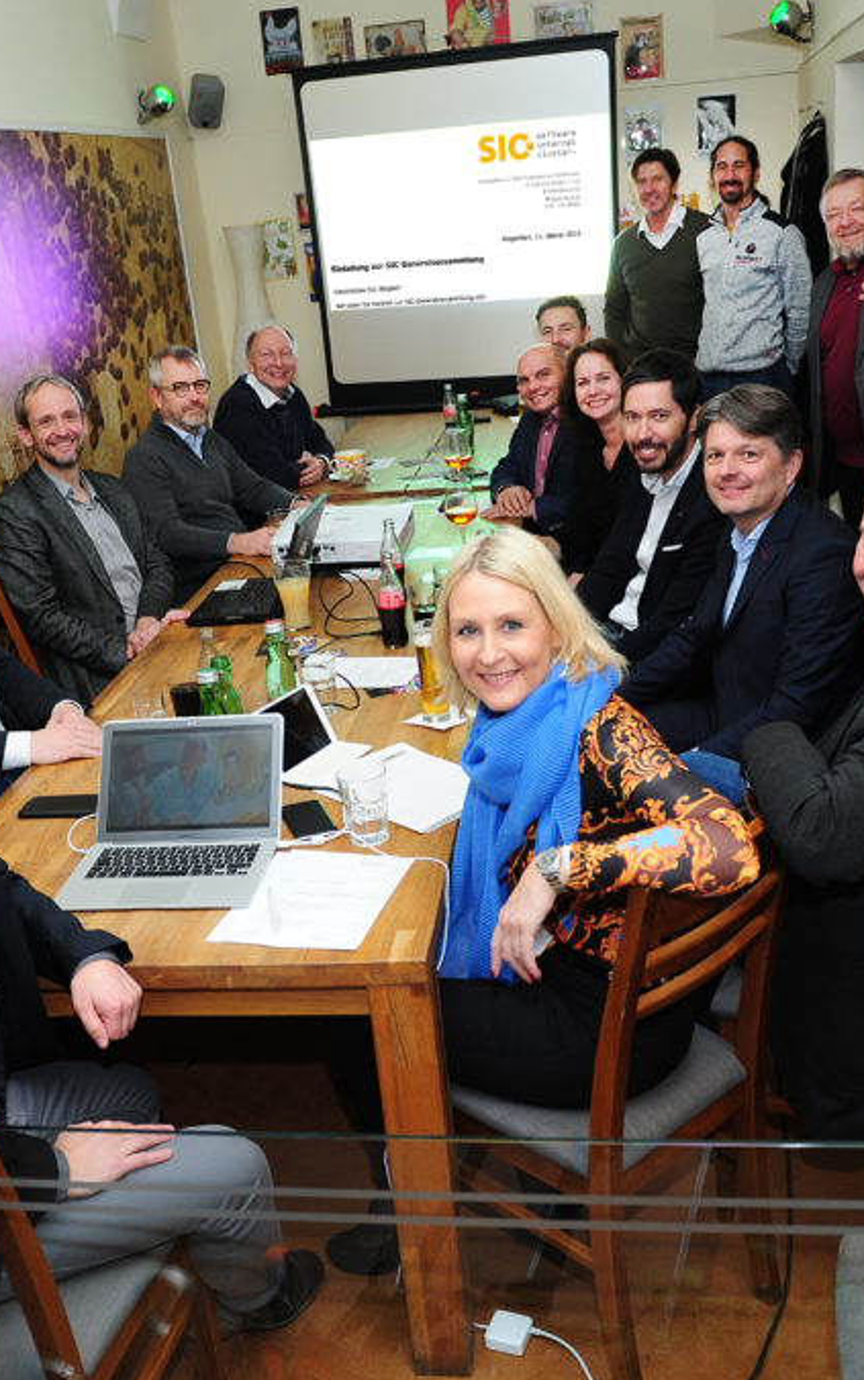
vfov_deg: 52.7
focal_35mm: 37
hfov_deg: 34.4
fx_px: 1393
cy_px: 691
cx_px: 396
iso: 1250
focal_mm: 24
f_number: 4
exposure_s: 1/160
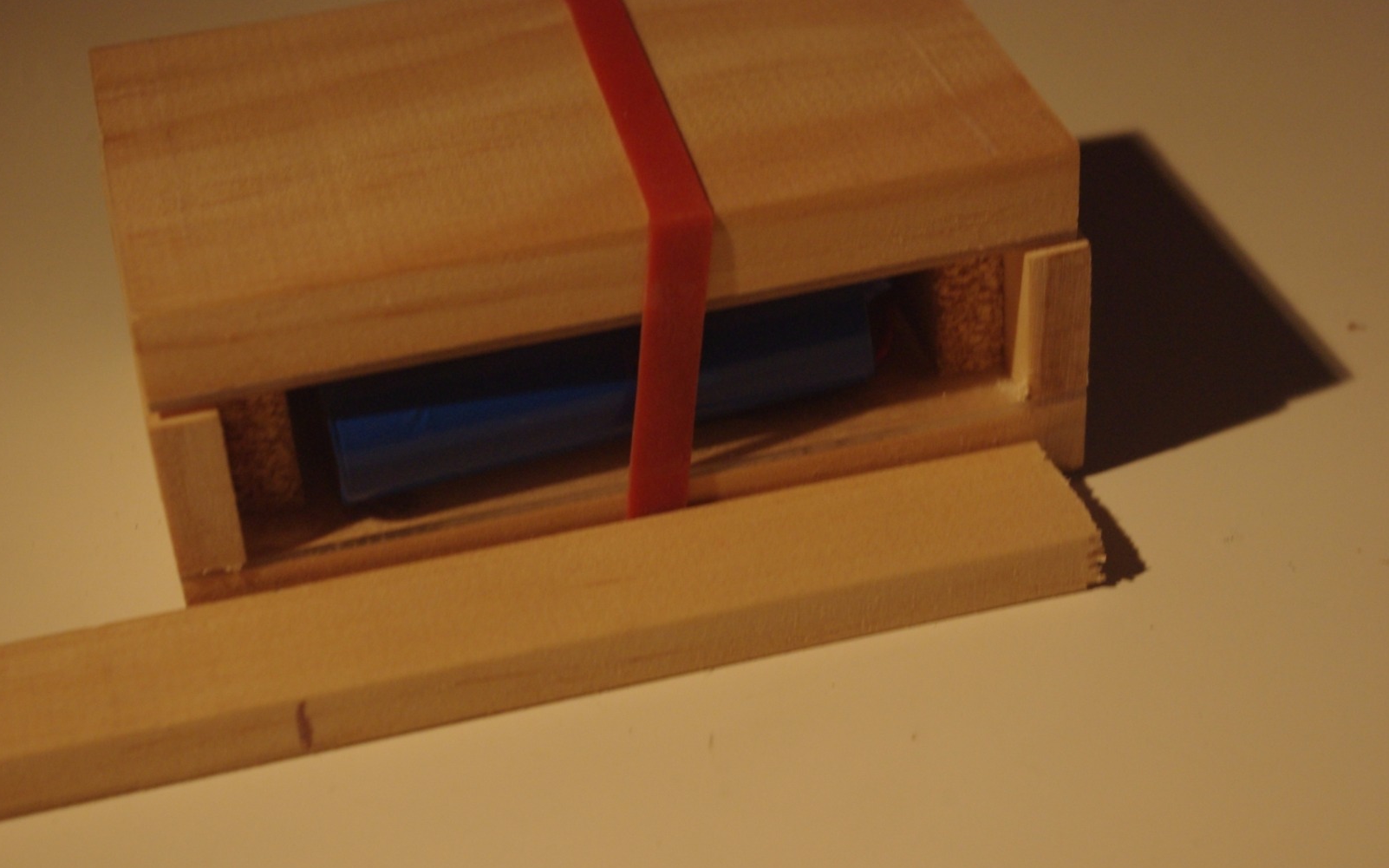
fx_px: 2801
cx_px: 691
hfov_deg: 27.9
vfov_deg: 17.6
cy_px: 467
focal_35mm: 74
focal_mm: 47.5
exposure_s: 1/20
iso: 800
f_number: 6.7
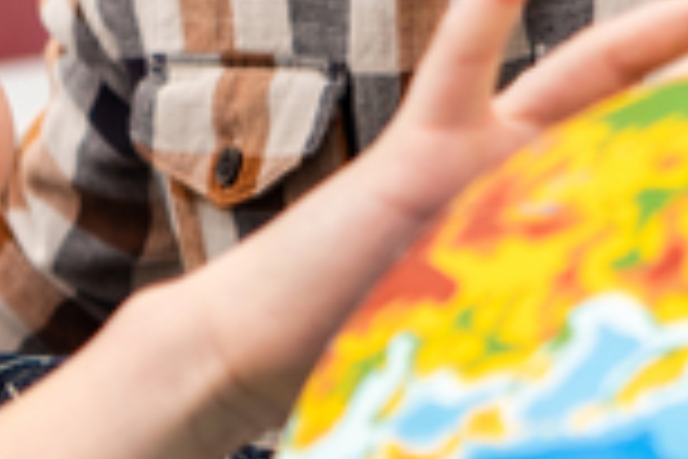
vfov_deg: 4.4
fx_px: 5981
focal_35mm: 313
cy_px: 52
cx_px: 1153
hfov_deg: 6.5
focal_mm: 48
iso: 100
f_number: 3.2
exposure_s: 1/200
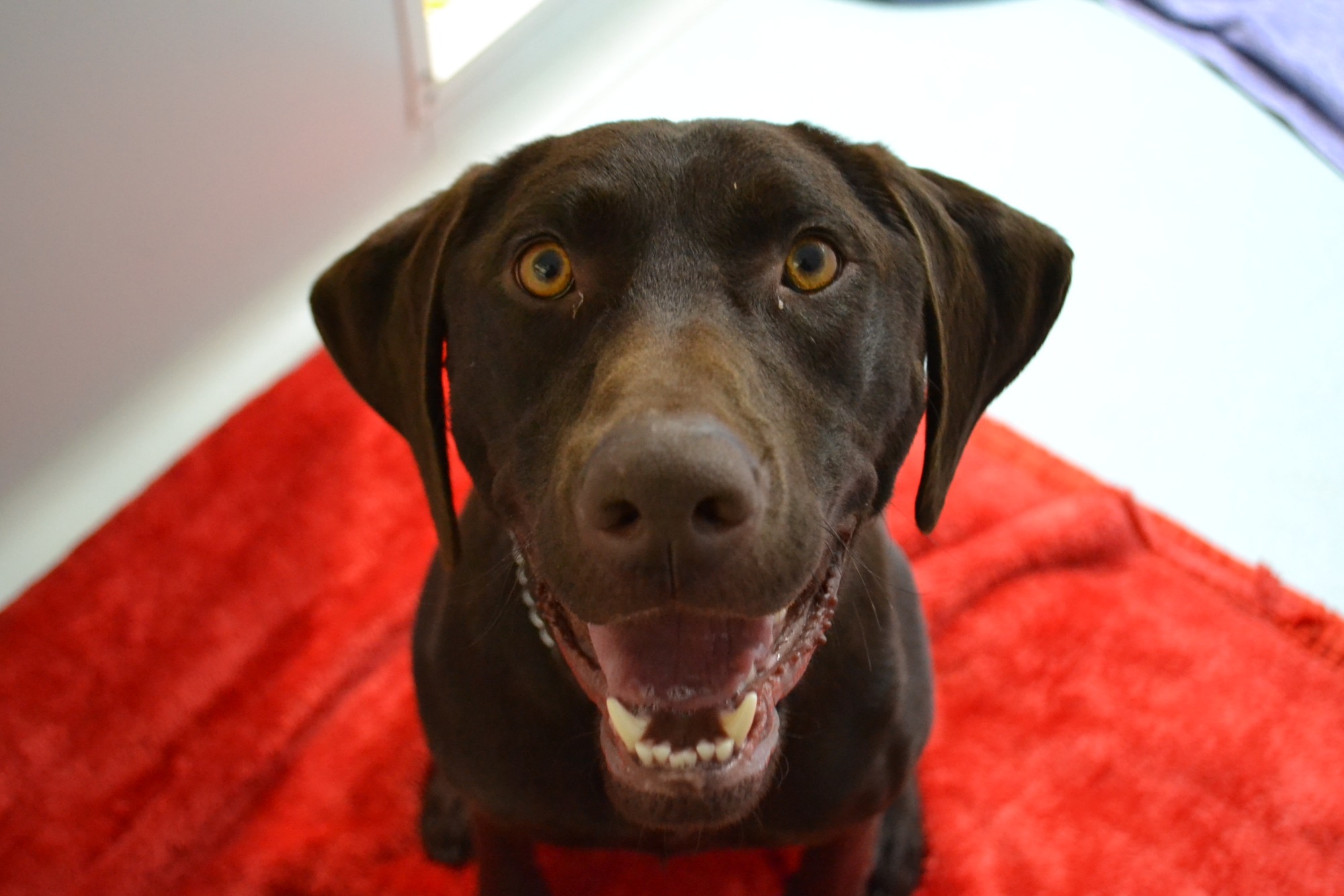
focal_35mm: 48
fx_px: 1792
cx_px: 672
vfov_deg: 28.1
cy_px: 448
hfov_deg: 41.1
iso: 3200
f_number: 4.8
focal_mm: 32
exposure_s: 1/15
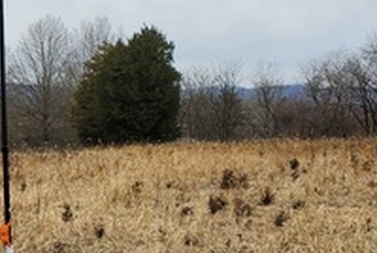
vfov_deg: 16.9
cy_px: 111
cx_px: -117
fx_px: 849
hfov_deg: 22.3
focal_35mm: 81
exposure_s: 1/315
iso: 50
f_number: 2.4
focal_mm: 4.3
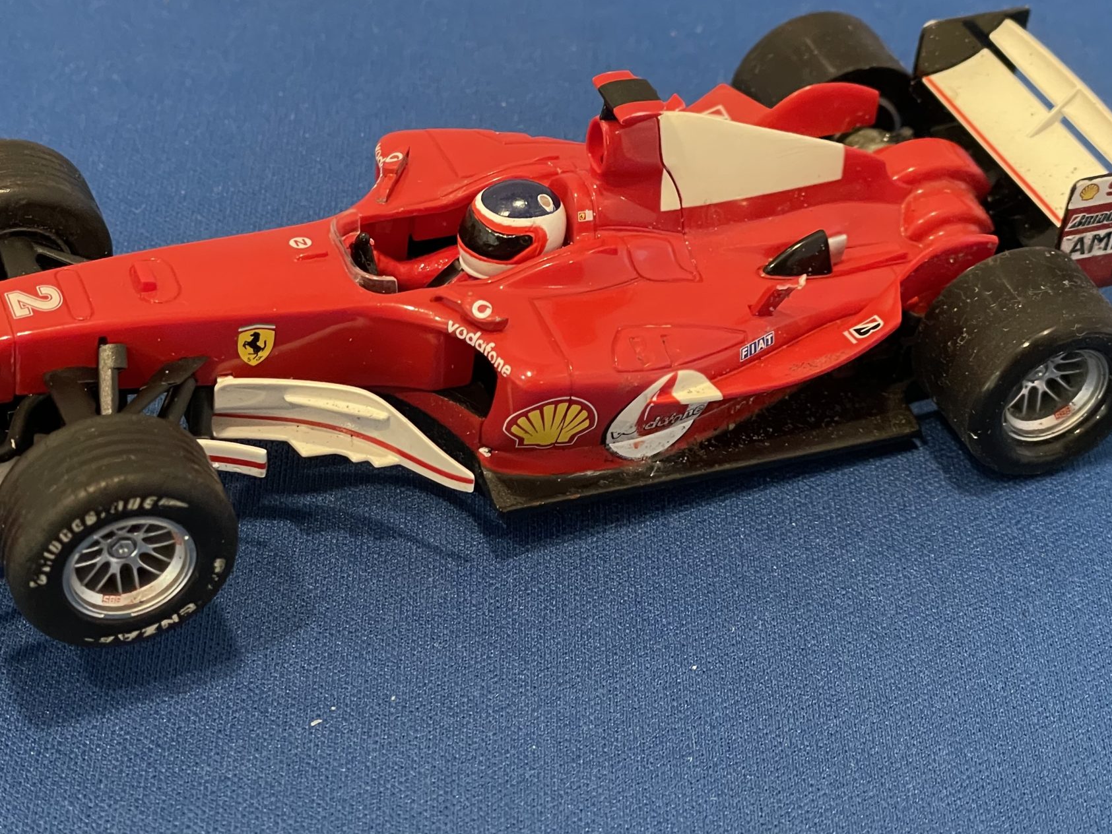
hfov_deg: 24.7
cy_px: 399
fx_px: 2538
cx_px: 496
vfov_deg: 18.7
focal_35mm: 79
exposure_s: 1/60
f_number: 2
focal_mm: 6
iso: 400
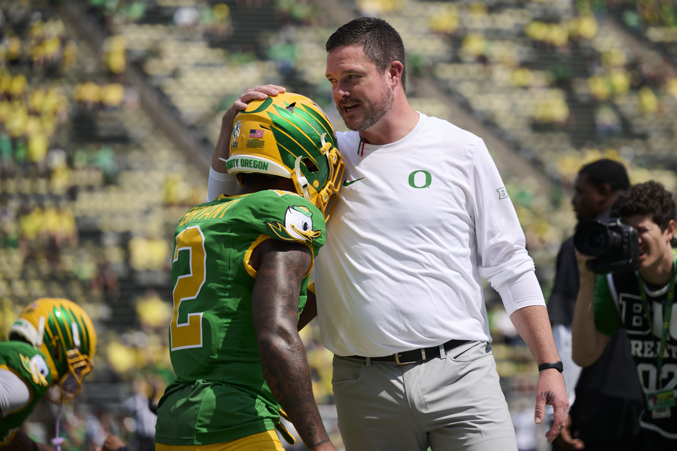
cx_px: 338
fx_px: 2445
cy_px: 226
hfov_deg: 15.8
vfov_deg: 10.6
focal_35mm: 130
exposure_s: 1/2562
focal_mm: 130
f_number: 2.8
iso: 100
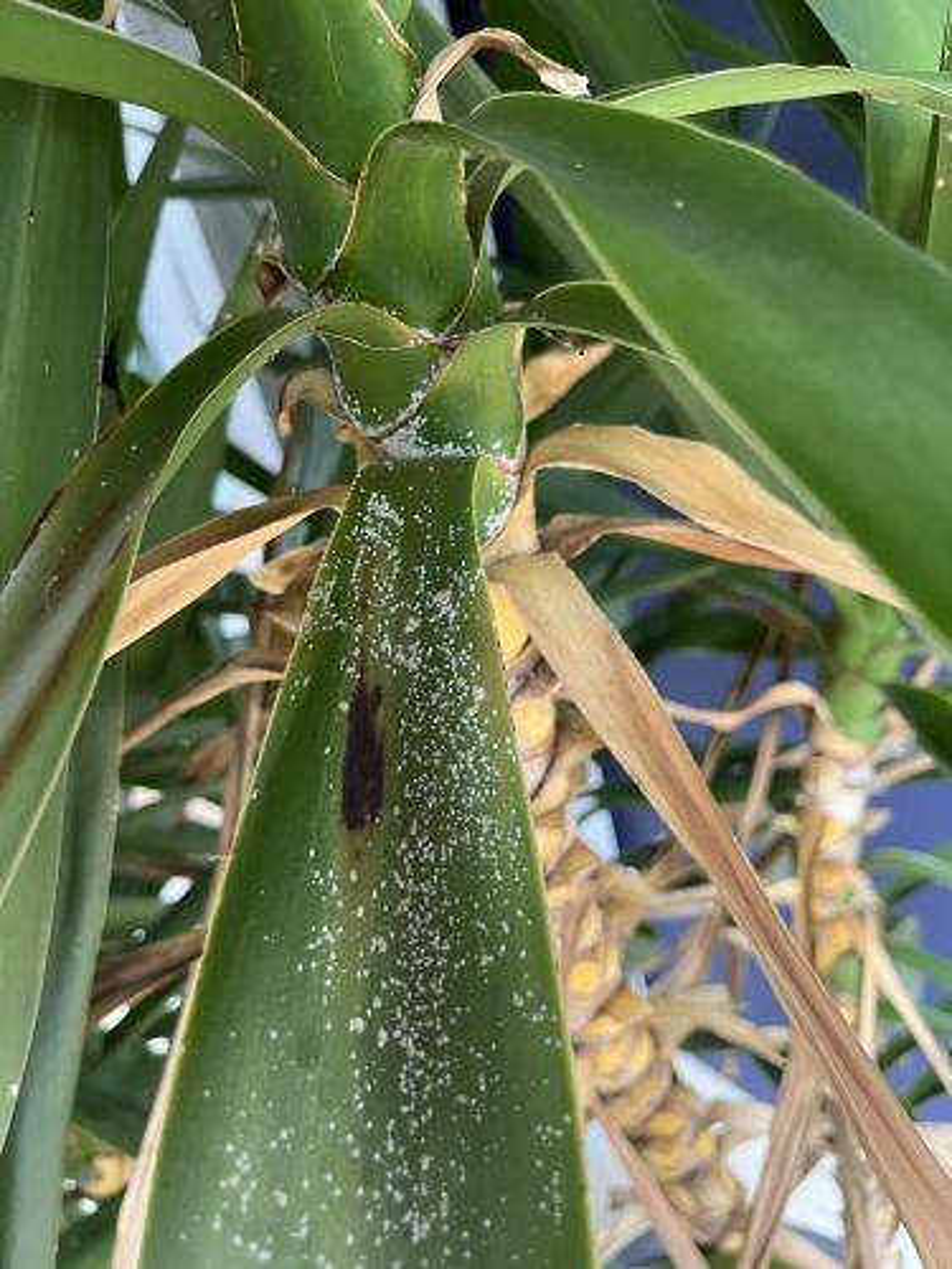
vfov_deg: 67.3
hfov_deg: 53.1
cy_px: 634
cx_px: 476
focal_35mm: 26
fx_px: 953
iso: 200
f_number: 1.6
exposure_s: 1/60
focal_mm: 5.1
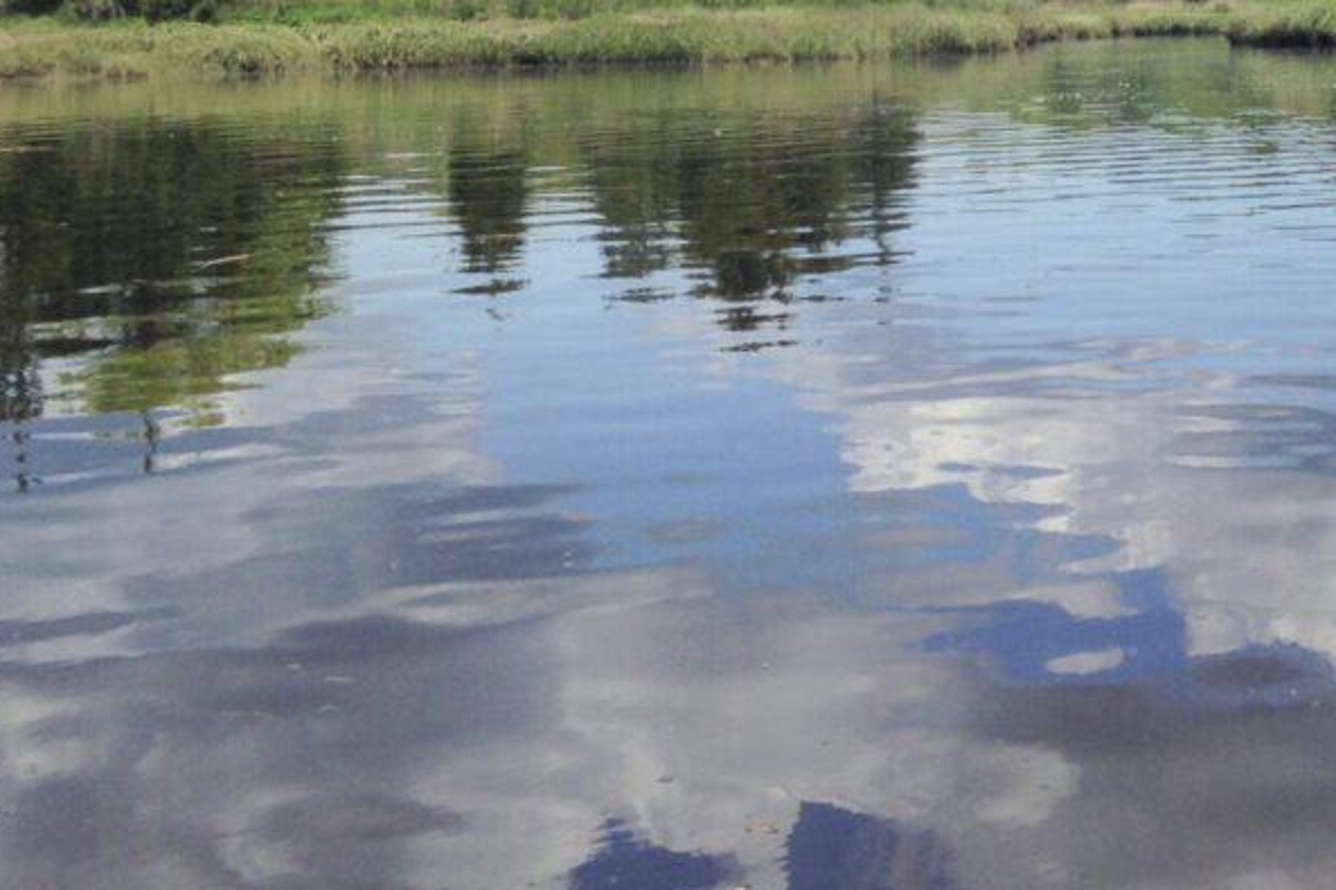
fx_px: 2634
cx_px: 1113
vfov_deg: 18.5
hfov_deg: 27.7
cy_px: -81
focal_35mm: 71
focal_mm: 4.12
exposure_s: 1/2262
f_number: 2.4
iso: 50
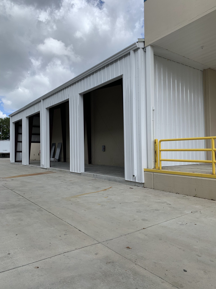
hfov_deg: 53.1
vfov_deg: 67.3
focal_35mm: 26
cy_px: 144
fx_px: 216
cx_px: 108
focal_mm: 4.2
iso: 25
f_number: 1.8
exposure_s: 1/1953
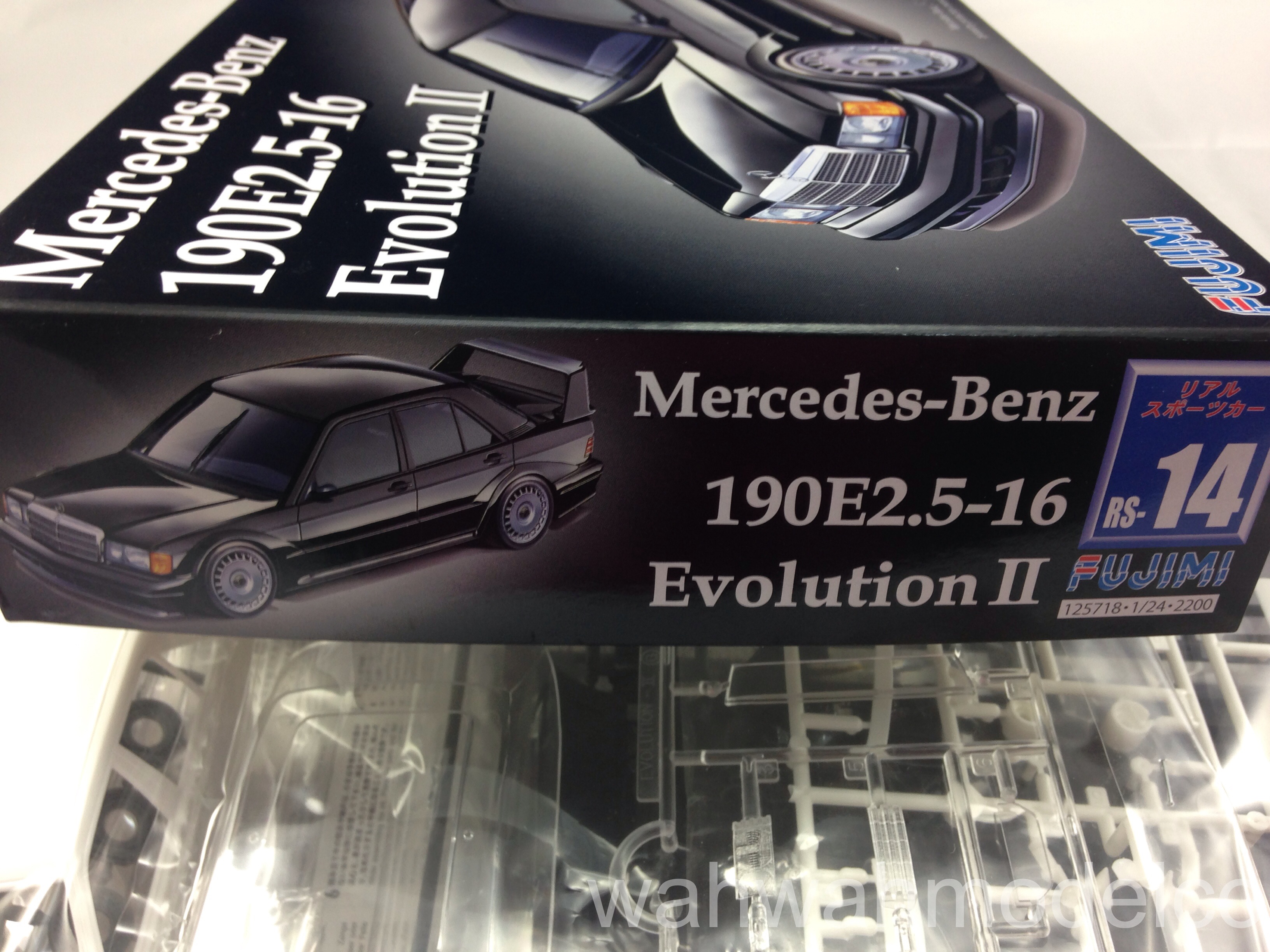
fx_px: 1211
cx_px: 635
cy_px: 476
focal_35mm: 33
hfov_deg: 55.4
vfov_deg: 42.9
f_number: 2.4
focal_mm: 4.13
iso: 50
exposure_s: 1/25
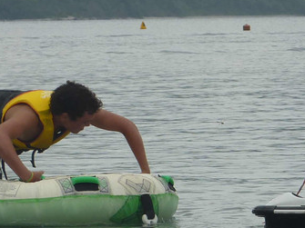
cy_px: 124
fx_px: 3840
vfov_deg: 3.4
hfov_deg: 4.5
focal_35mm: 436
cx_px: 315
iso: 80
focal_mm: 22.5
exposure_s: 1/500
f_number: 5
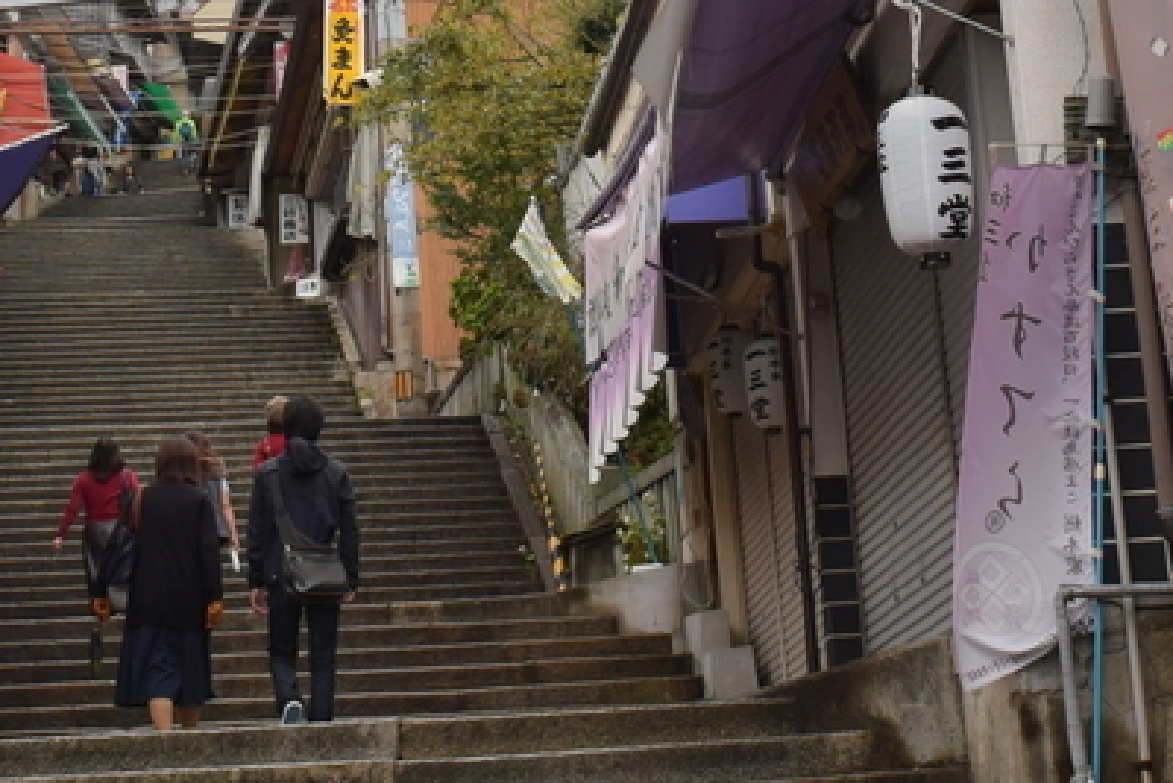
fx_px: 3227
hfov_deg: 20.6
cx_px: 572
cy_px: -9
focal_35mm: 99
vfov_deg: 13.6
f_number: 8
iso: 400
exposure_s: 1/250
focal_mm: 22
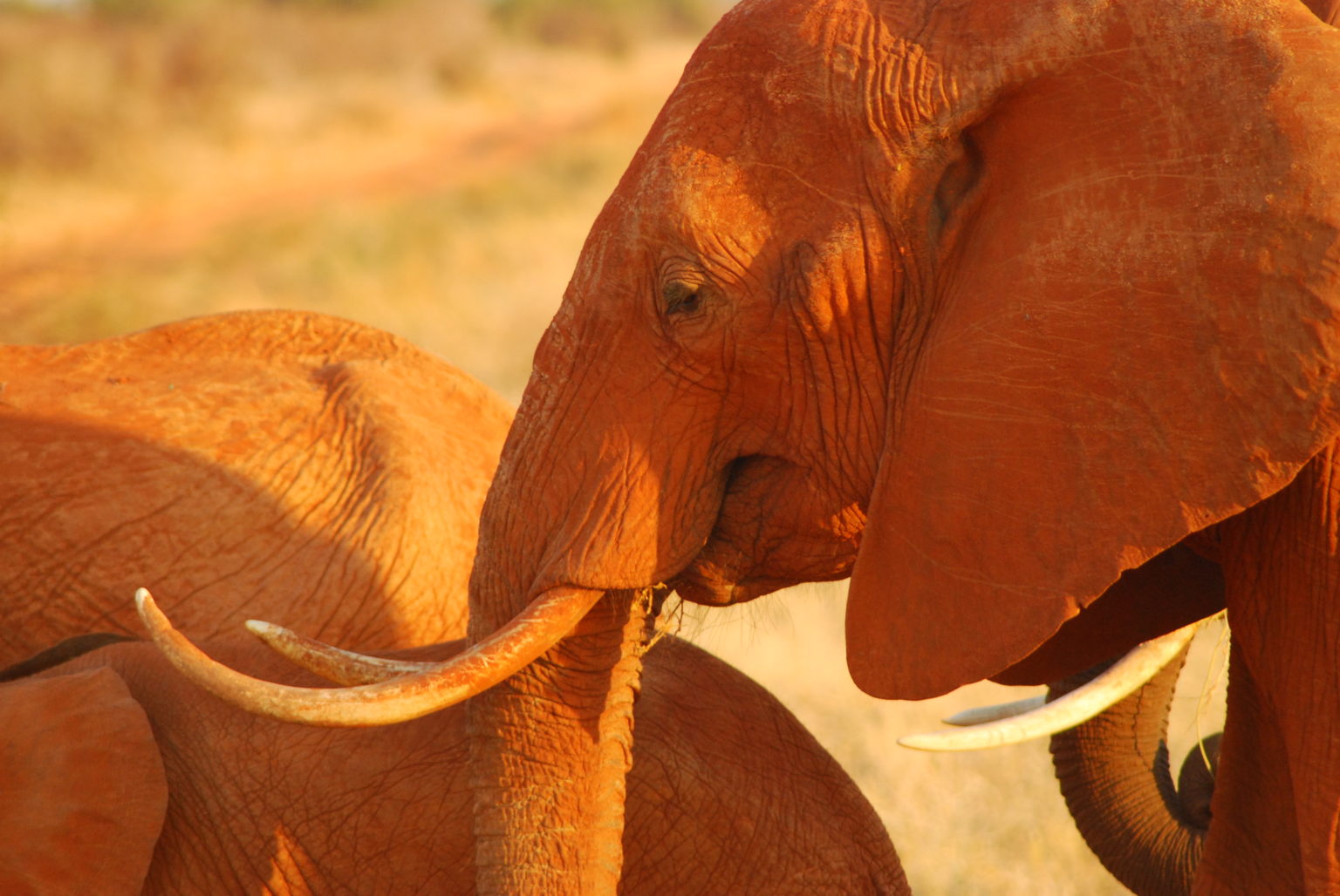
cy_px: 448
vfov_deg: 3.1
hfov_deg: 4.6
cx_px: 670
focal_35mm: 450
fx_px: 16769
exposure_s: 1/200
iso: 500
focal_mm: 300
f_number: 5.6
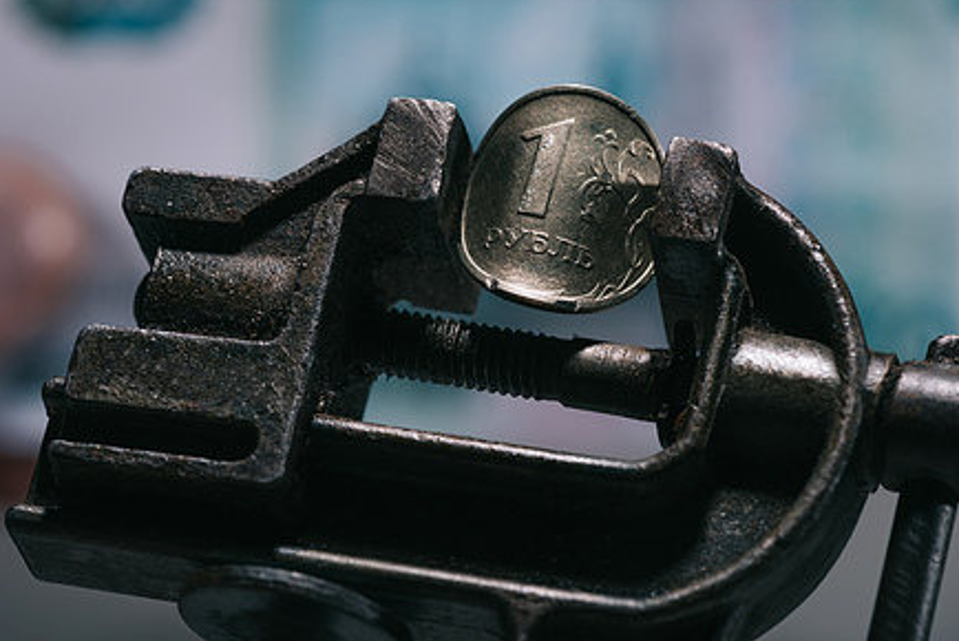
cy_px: 303
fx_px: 3225
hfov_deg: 16.9
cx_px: 526
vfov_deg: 11.3
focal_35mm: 121
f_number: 14
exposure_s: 1/200
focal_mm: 105
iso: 100
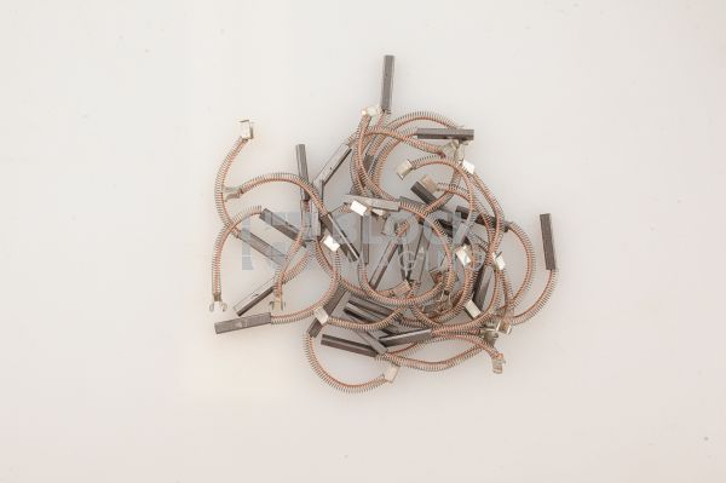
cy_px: 242
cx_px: 363
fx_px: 1007
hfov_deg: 39.6
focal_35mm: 50
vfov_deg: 26.9
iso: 1600
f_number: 13
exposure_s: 1/125
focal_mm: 50
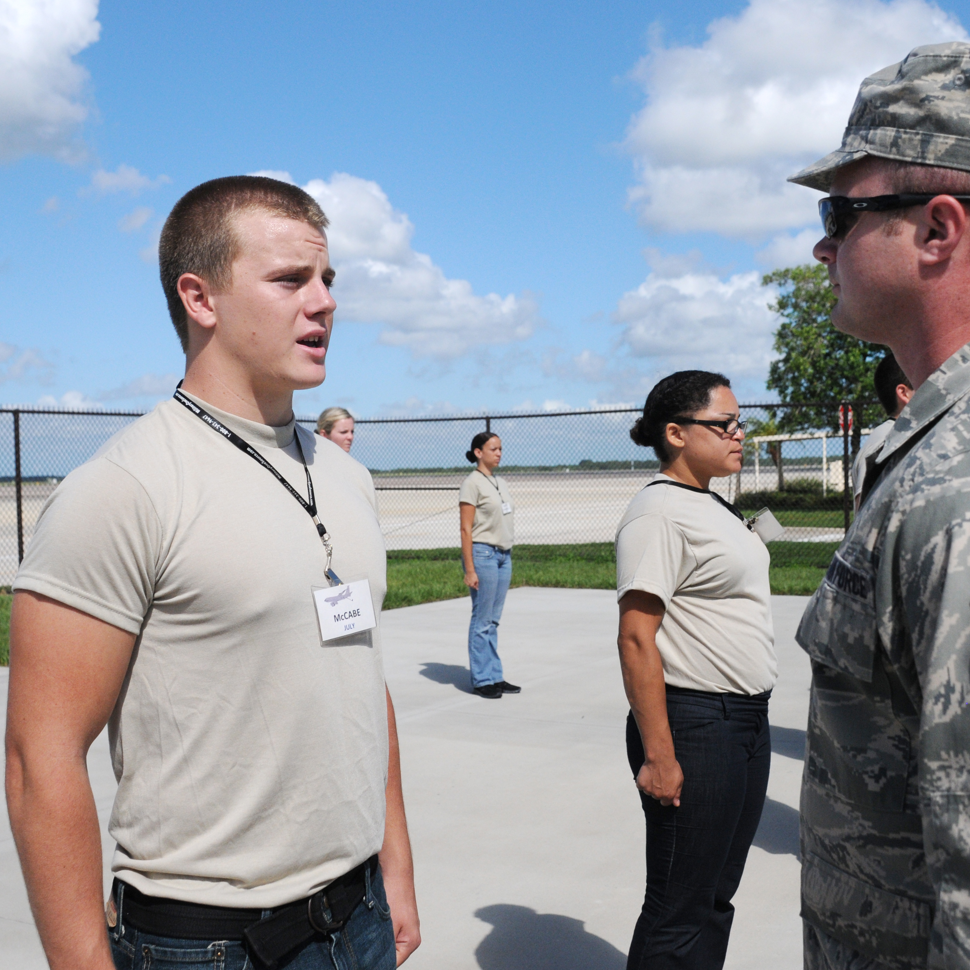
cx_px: 525
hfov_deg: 39.1
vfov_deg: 39.2
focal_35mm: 43
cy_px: 488
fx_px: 1363
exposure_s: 1/6400
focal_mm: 22
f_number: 4.5
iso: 500
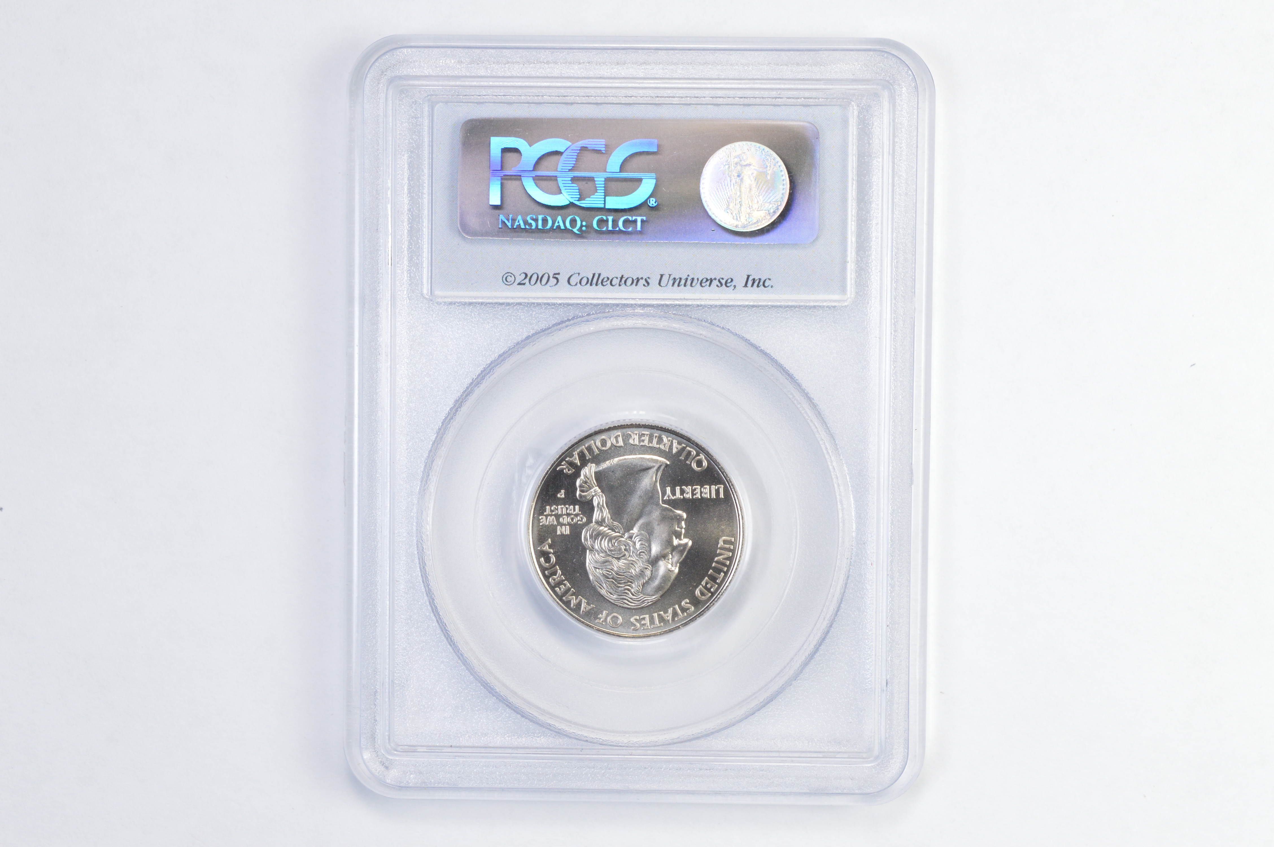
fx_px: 2546
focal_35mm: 72
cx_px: 637
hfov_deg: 28.1
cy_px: 424
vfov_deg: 18.9
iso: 800
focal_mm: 48
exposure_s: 1/80
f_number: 8
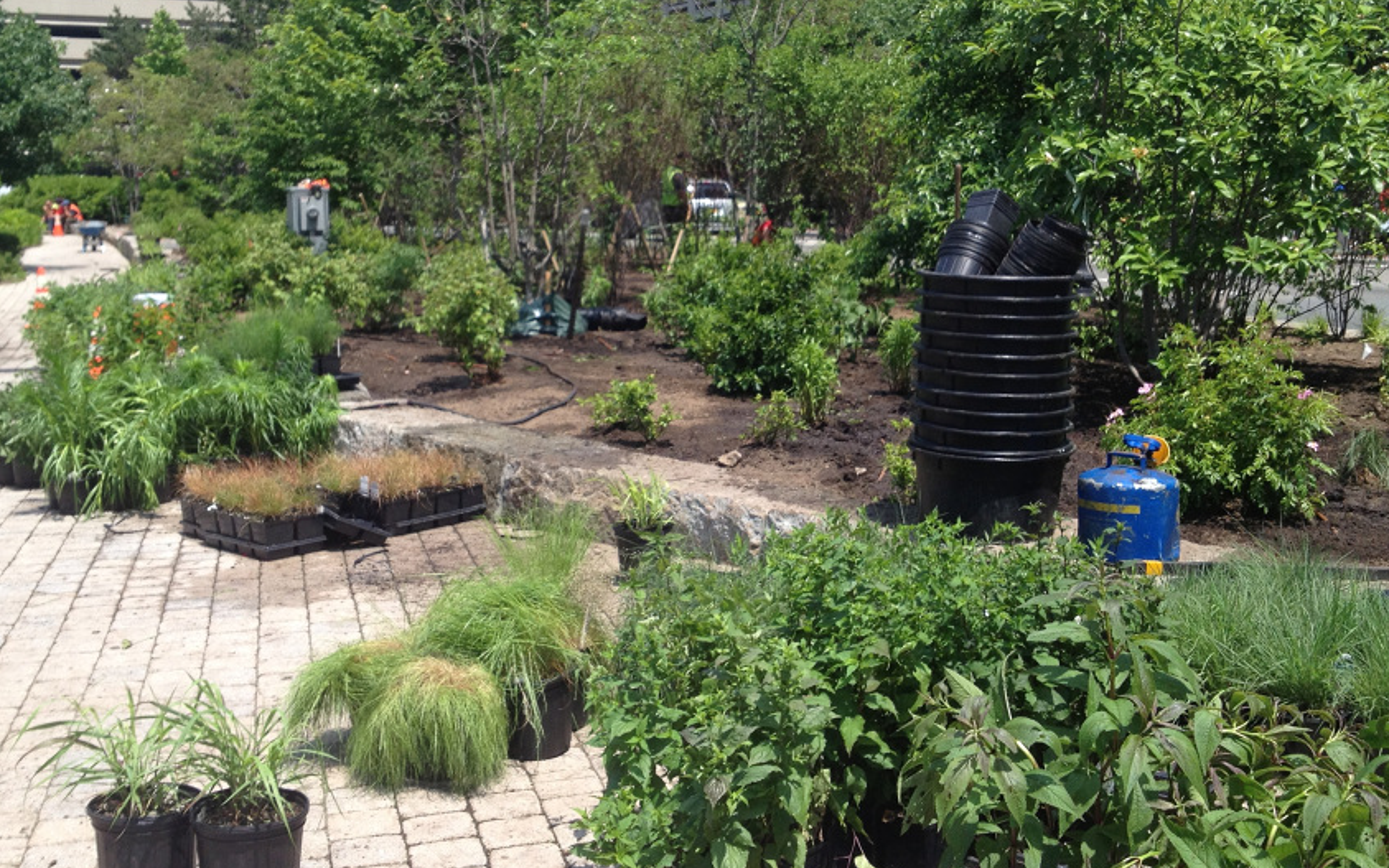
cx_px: 717
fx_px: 1666
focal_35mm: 44
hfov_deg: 45.3
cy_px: 347
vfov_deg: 29.1
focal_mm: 4.28
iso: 50
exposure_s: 1/1042
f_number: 2.4
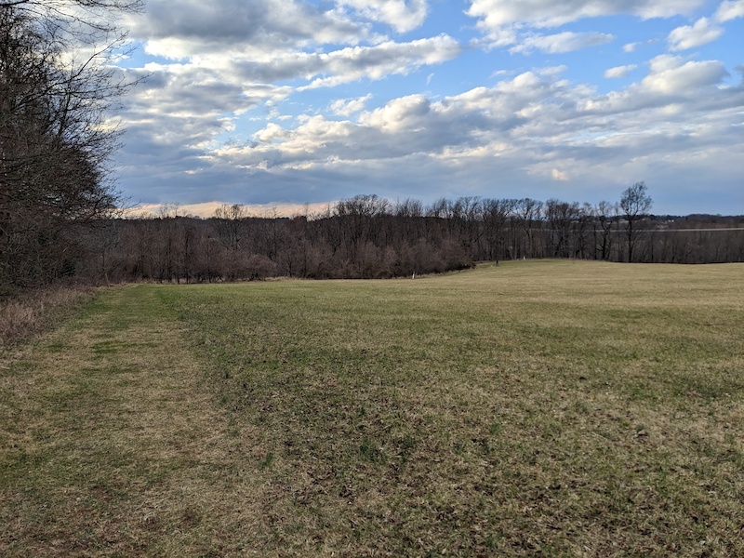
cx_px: 372
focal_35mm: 27
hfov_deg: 65.3
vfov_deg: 51.4
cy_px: 279
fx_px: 580
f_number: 1.73
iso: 56
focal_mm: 4.38
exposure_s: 1/1462
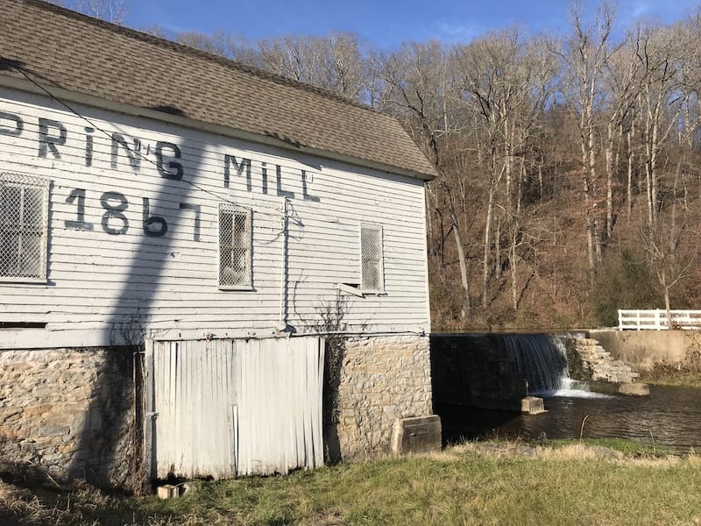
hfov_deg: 63.4
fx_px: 567
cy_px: 263
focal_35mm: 28
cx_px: 350
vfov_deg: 49.7
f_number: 1.8
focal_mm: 3.99
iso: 20
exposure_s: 1/3096
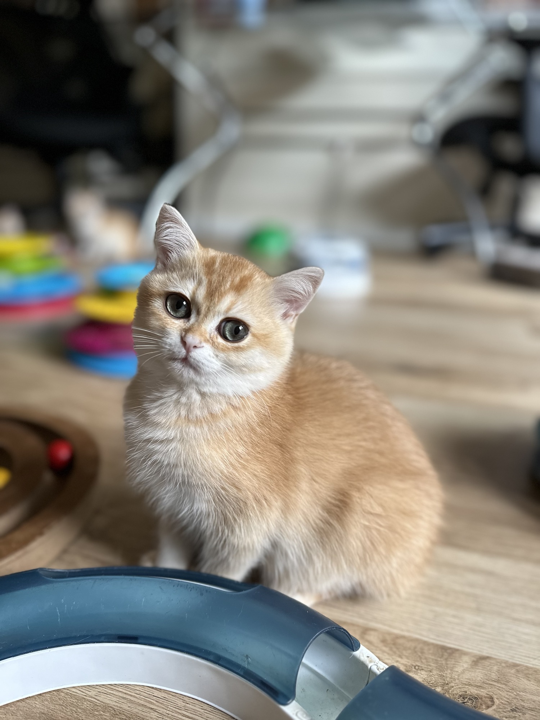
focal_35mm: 24
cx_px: 270
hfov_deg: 56.8
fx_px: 499
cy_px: 360
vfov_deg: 71.6
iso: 160
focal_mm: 6.86
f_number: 1.78
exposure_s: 1/100
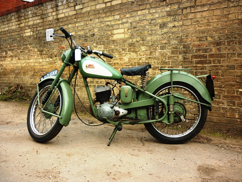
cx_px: 121
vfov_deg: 42.9
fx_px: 231
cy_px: 91
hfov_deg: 55.4
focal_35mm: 33
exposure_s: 1/320
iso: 80
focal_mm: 5.5
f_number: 2.8
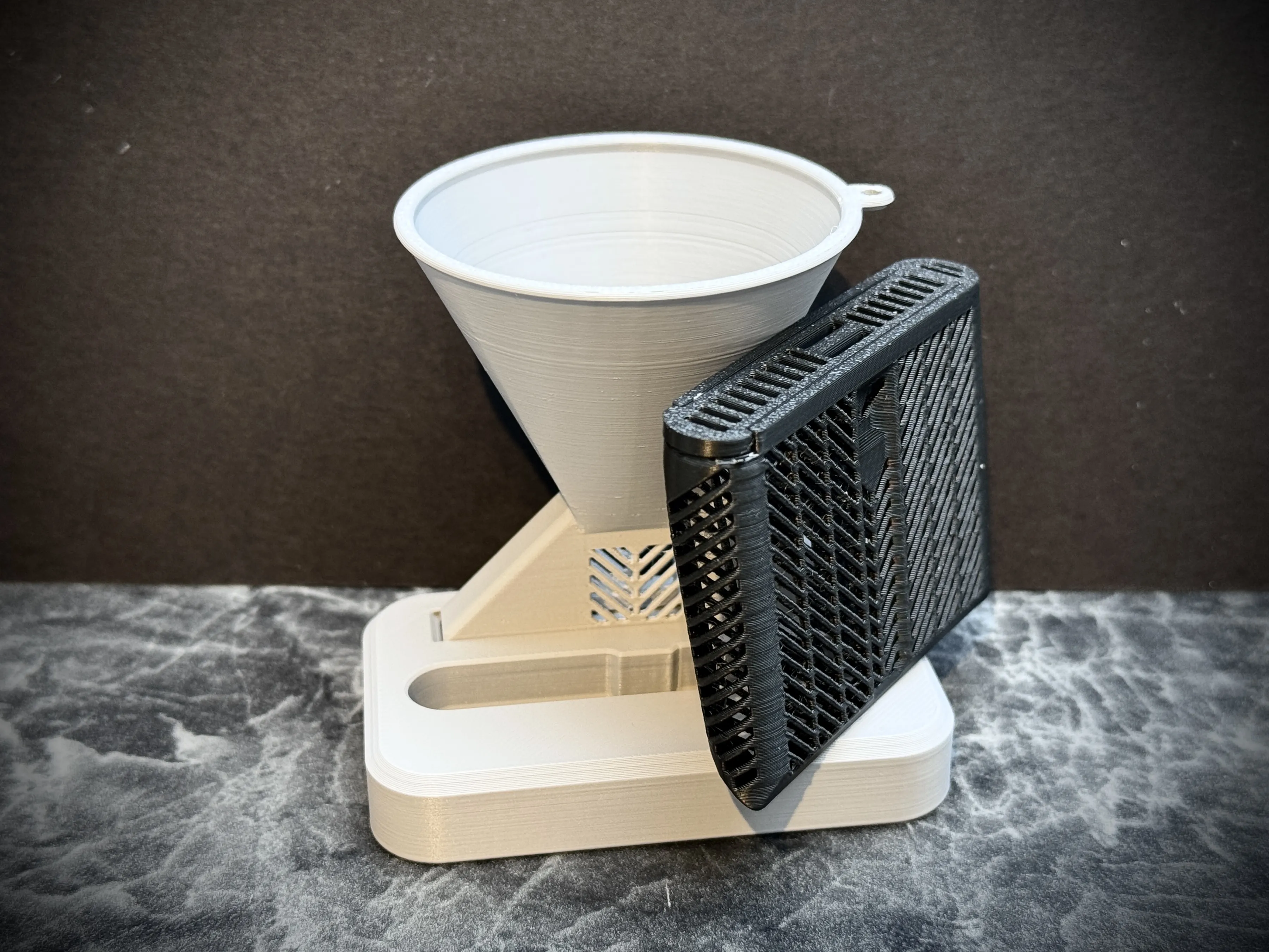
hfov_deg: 39.7
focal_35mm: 48
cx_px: 634
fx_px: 1760
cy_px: 476
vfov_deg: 30.3
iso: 100
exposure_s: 1/50
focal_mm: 6.76
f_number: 1.78
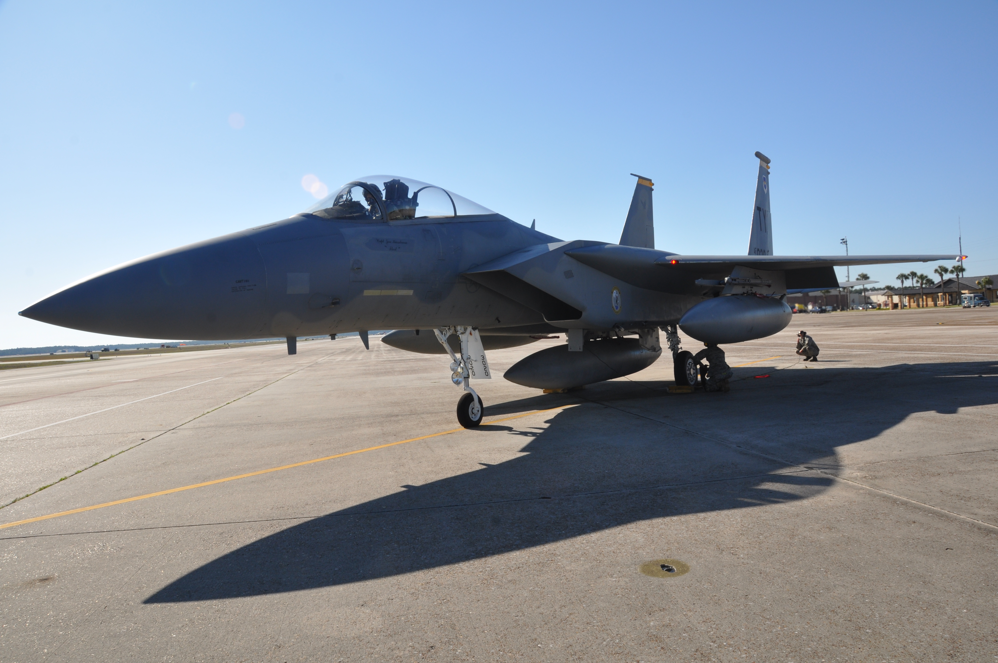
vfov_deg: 47.8
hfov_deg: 67.4
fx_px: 748
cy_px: 332
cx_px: 499
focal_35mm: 27
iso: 200
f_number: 13
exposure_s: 1/160
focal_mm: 18
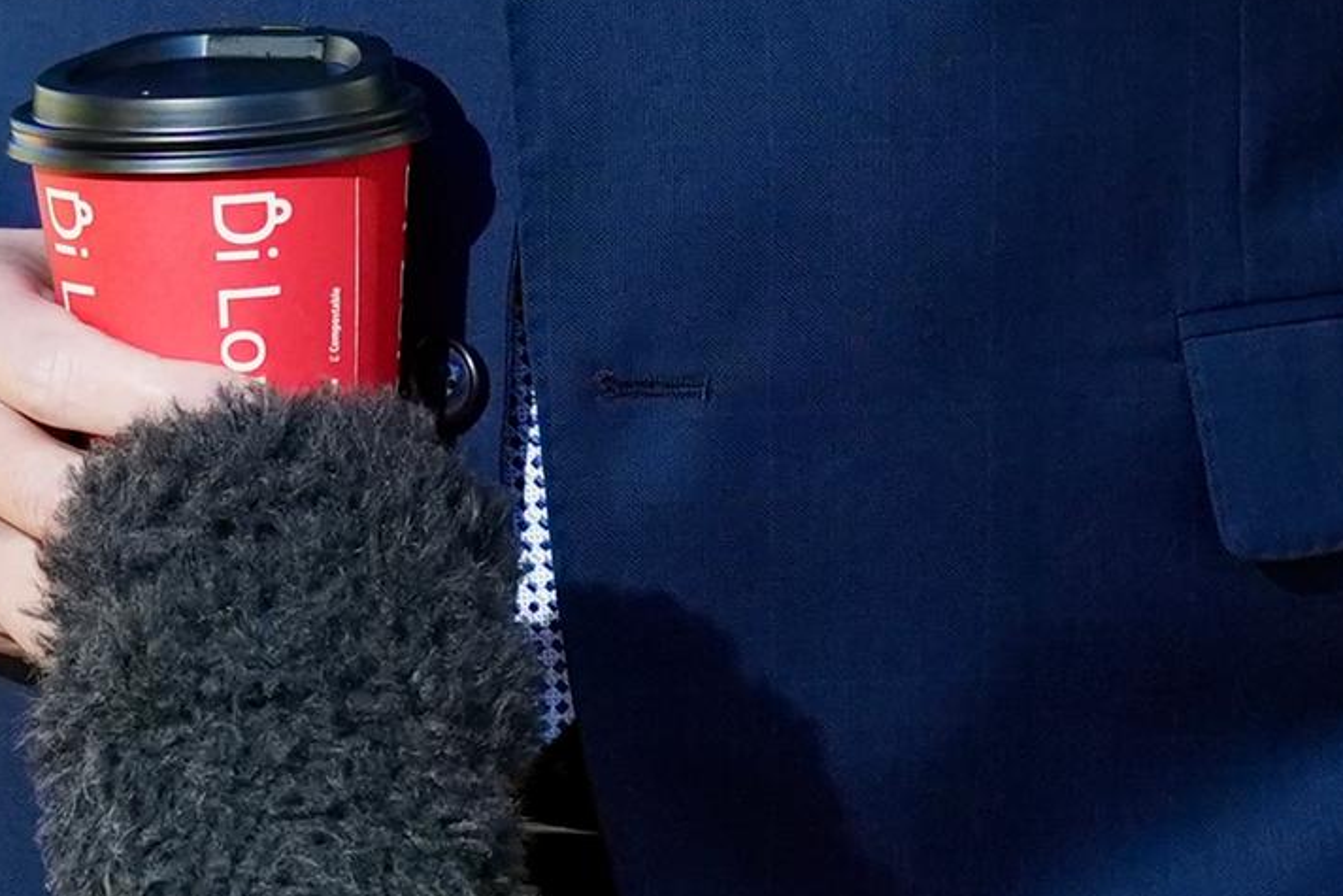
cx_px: -2307
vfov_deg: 1.5
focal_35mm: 934
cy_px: -776
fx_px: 34848
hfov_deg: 2.2
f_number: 4
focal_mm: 133
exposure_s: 1/320
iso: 1250
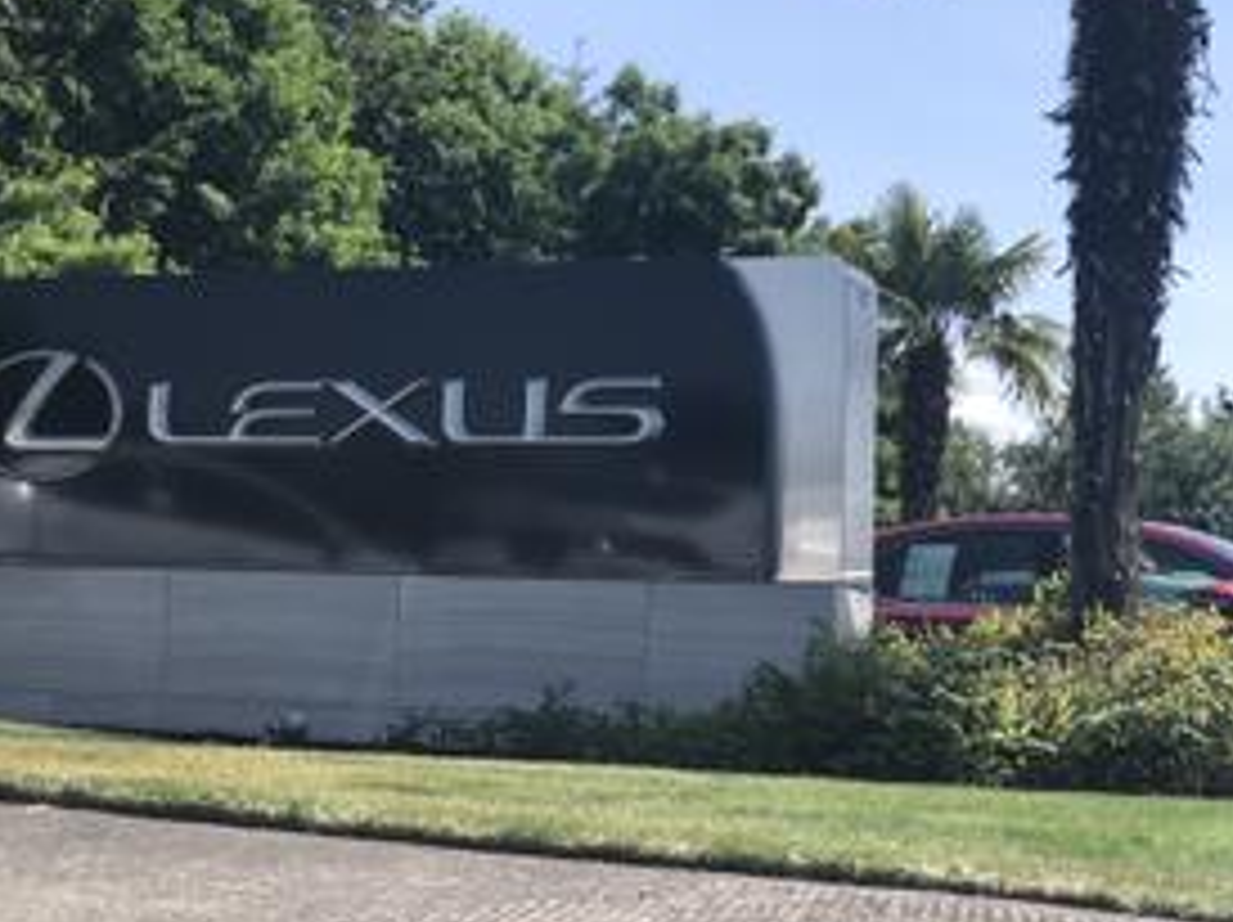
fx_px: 2776
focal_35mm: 78
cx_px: 403
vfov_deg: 18.9
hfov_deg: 24.9
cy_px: 425
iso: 20
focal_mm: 6.6
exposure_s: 1/414
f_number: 2.8
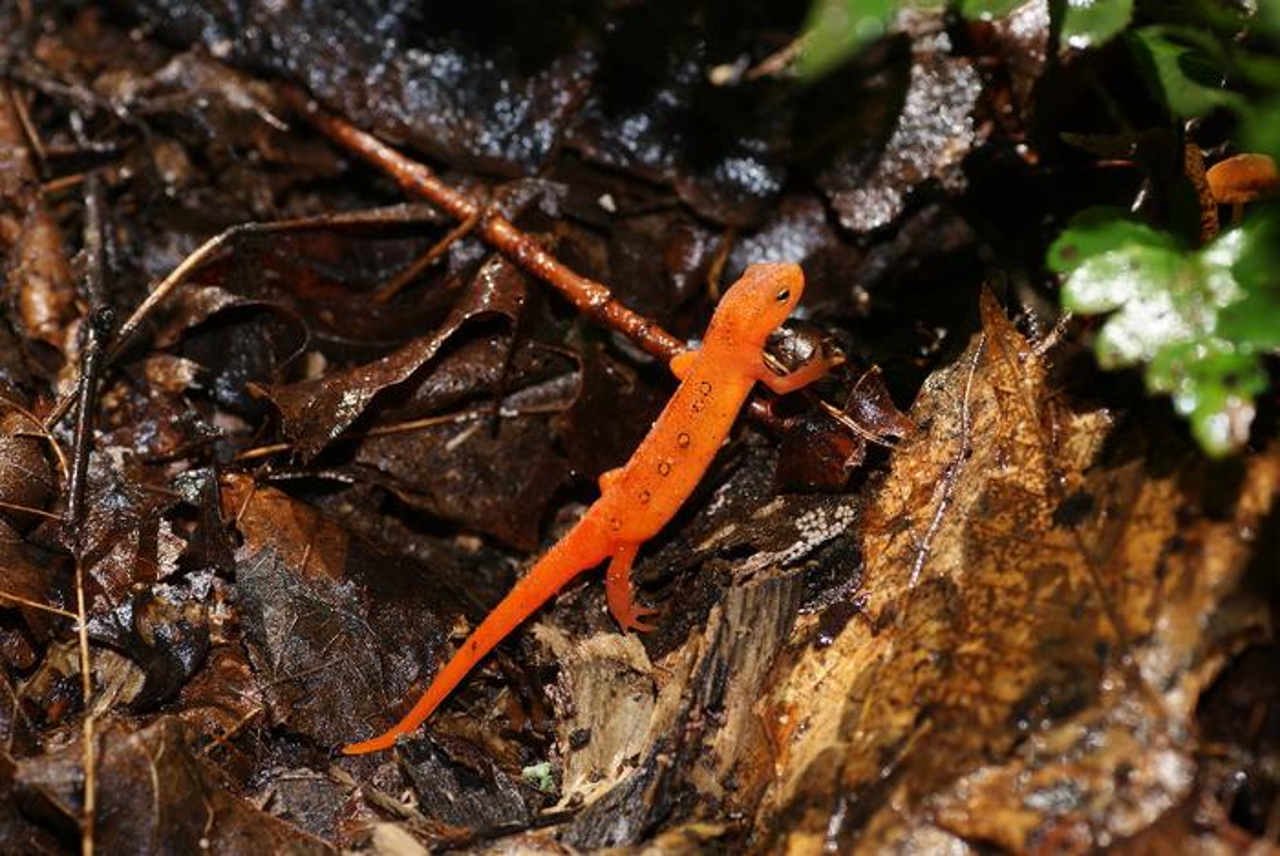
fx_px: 4804
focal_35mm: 135
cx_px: 640
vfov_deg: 10.2
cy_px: 428
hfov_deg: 15.2
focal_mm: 90
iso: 200
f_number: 7.1
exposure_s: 1/125
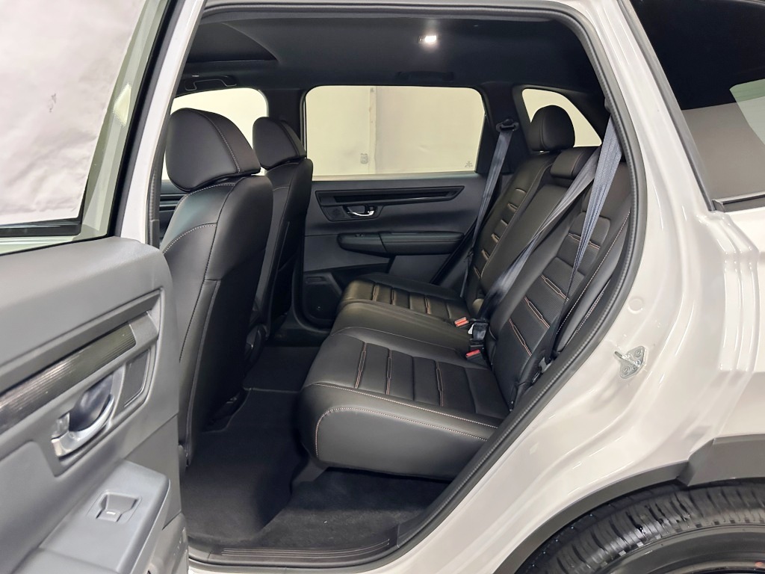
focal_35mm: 24
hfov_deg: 71.6
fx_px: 530
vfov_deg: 56.8
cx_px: 382
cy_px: 287
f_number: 1.78
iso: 640
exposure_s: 1/40
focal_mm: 6.86
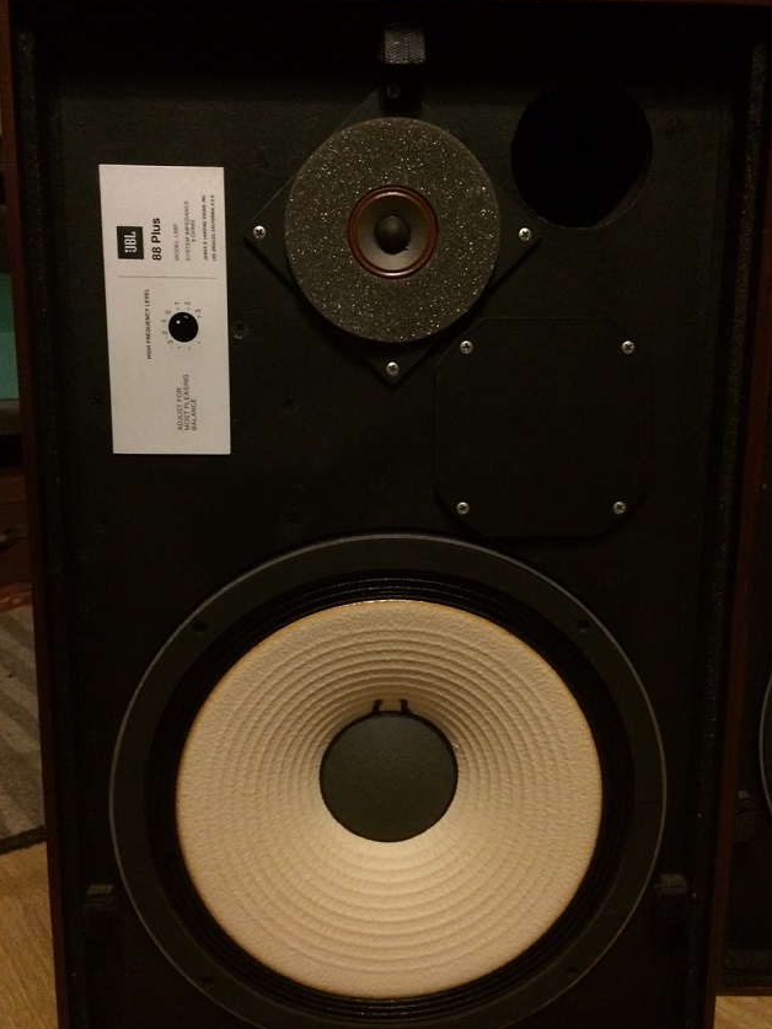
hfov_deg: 46.8
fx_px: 892
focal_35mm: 30
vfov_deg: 60.0
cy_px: 505
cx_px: 387
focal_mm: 4.15
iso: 320
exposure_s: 1/15
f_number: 2.2
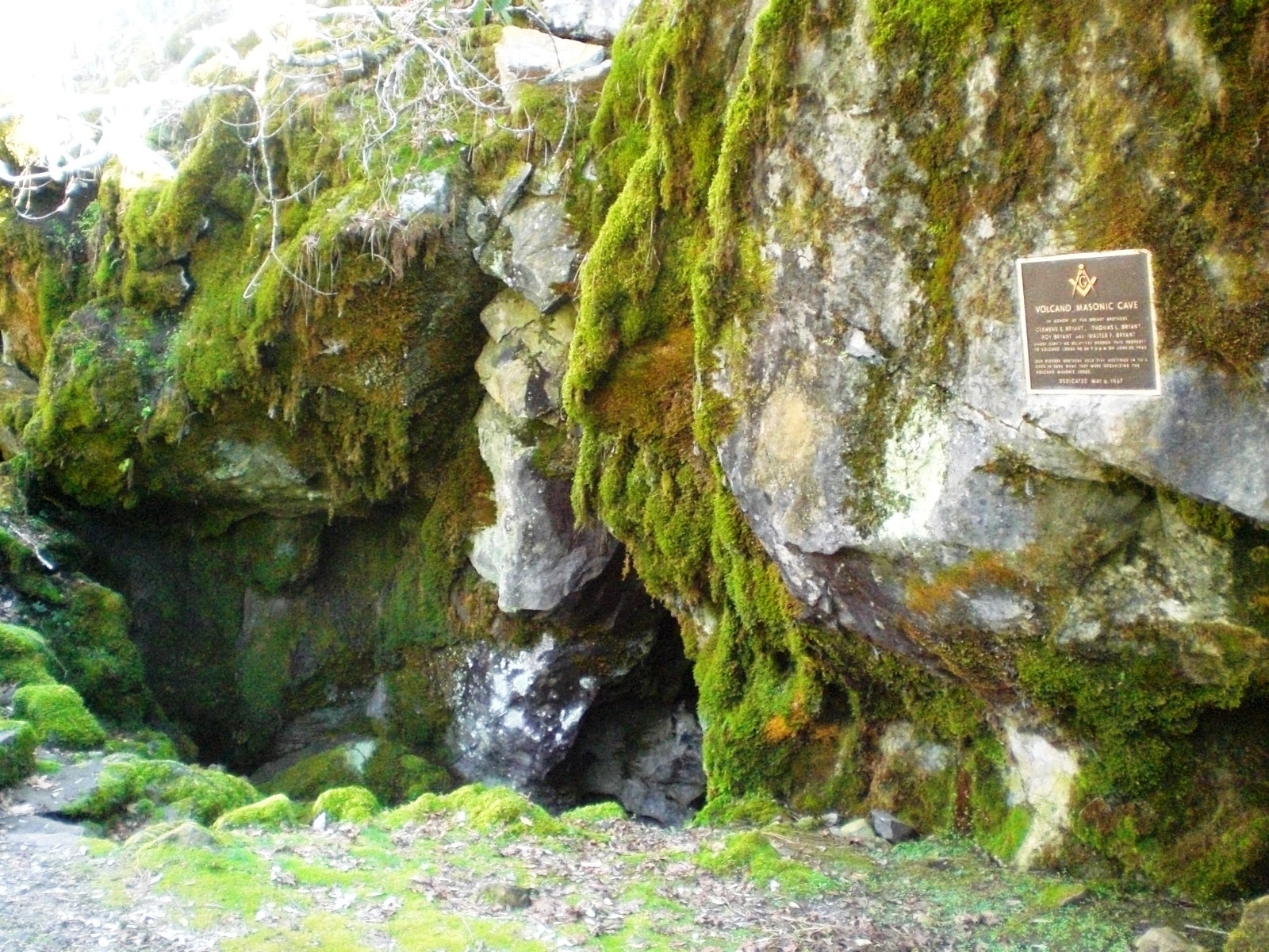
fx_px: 1393
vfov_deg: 37.7
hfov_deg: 49.0
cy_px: 476
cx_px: 634
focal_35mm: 38
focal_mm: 6.3
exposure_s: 1/60
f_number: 3.1
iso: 800
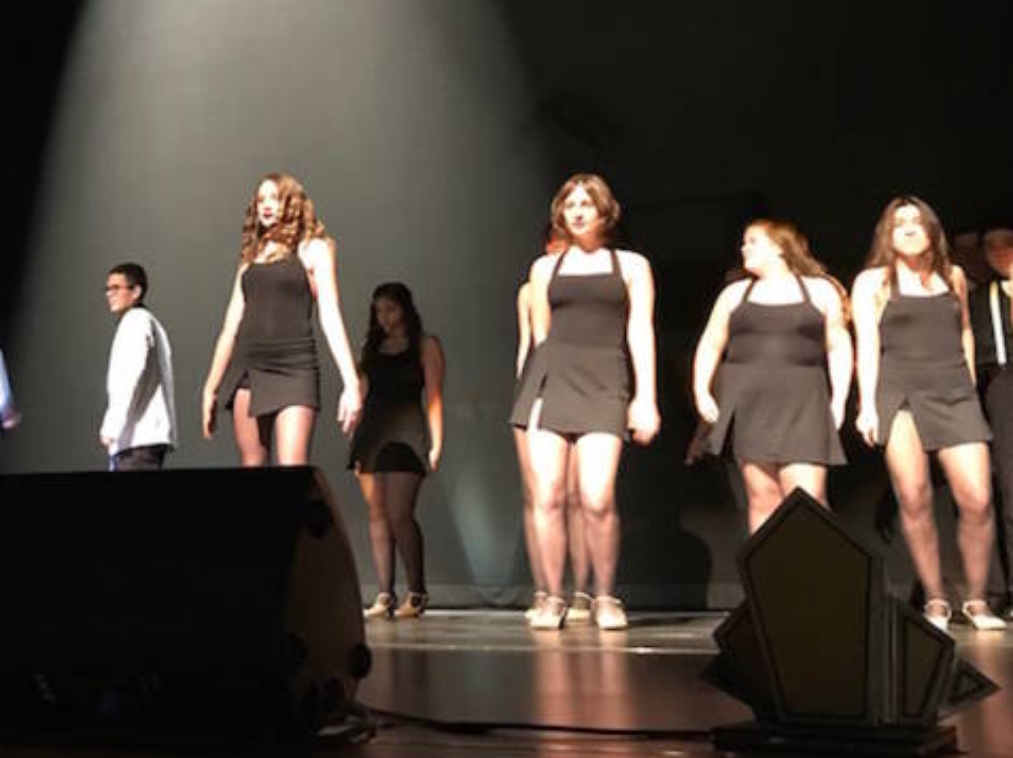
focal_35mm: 47
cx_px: 174
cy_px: 225
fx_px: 1374
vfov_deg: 30.5
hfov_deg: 38.6
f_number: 1.8
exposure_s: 1/7
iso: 100
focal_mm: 3.99
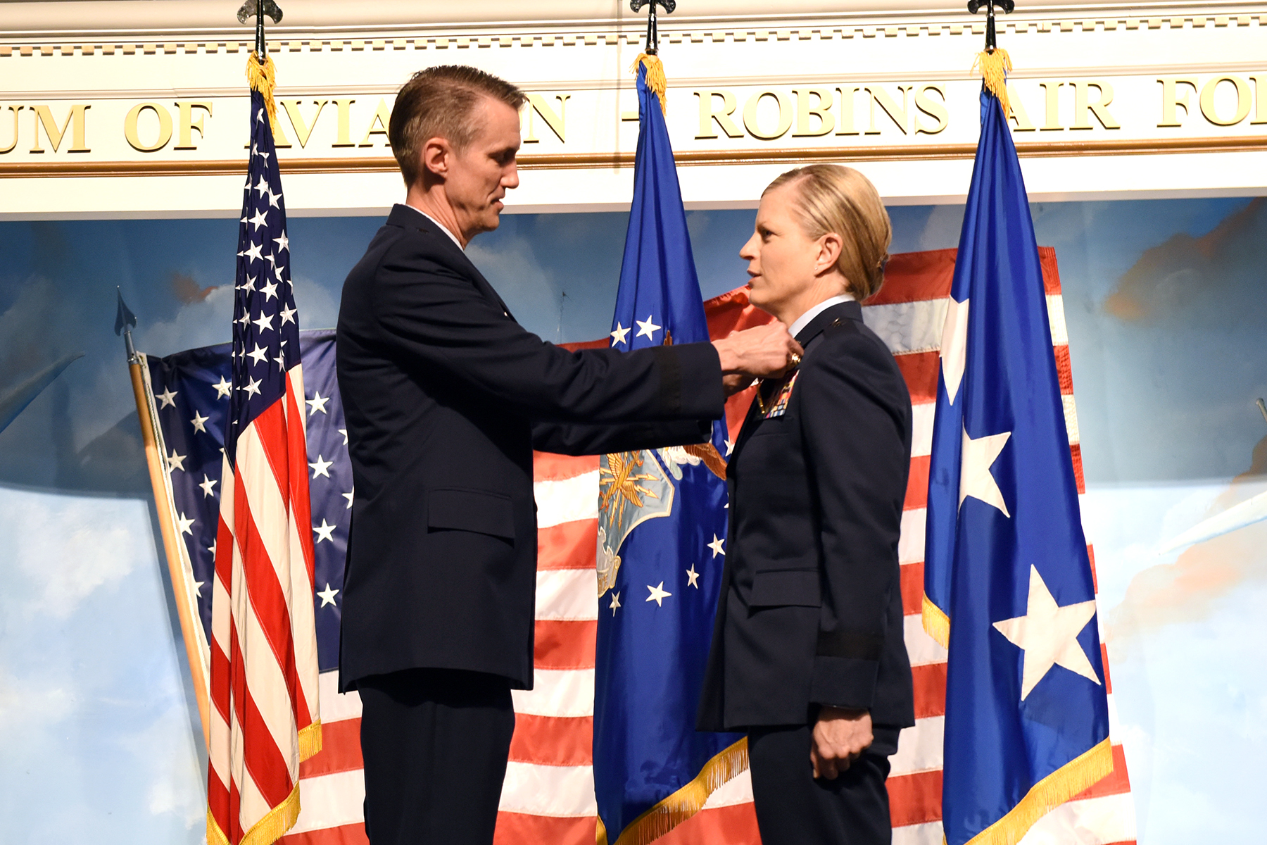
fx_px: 1971
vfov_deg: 24.2
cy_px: 422
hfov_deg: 35.6
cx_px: 634
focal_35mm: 56
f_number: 4.5
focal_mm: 56
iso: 1250
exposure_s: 1/80
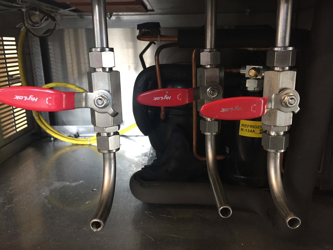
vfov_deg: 48.2
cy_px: 125
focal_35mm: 29
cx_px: 166
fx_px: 279
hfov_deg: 61.7
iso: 125
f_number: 2.2
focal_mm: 4.15
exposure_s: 1/30
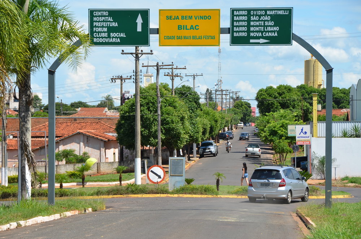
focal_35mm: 142
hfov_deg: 14.4
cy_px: 120
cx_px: 180
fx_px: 1426
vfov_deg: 9.6
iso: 100
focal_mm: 95
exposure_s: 1/320
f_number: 9
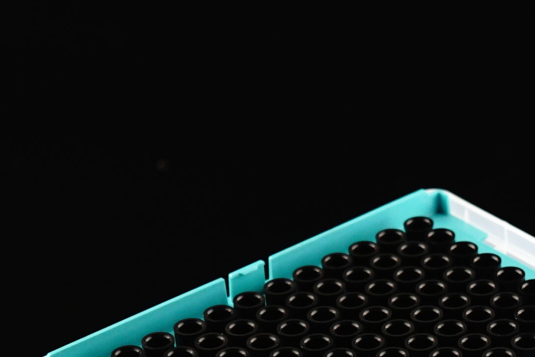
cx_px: 555
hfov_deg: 14.0
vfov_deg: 9.5
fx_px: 2141
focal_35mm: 144
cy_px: 384
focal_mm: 41
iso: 800
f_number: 4.5
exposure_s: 1/80
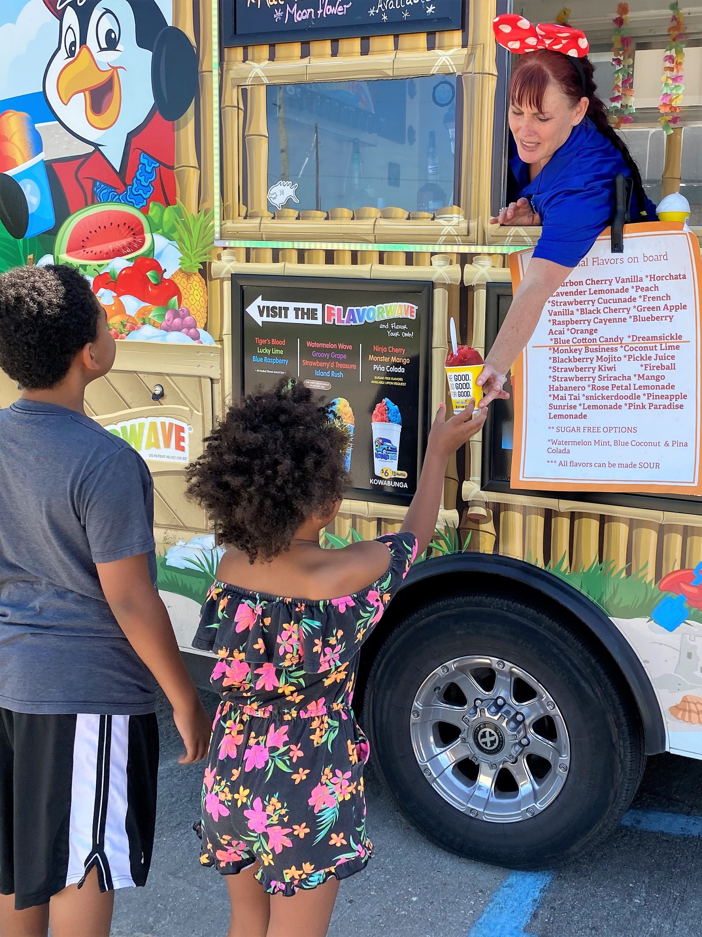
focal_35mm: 26
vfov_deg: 67.3
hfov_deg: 53.0
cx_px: 351
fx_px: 703
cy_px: 468
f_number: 1.8
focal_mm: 4.25
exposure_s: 1/520
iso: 32
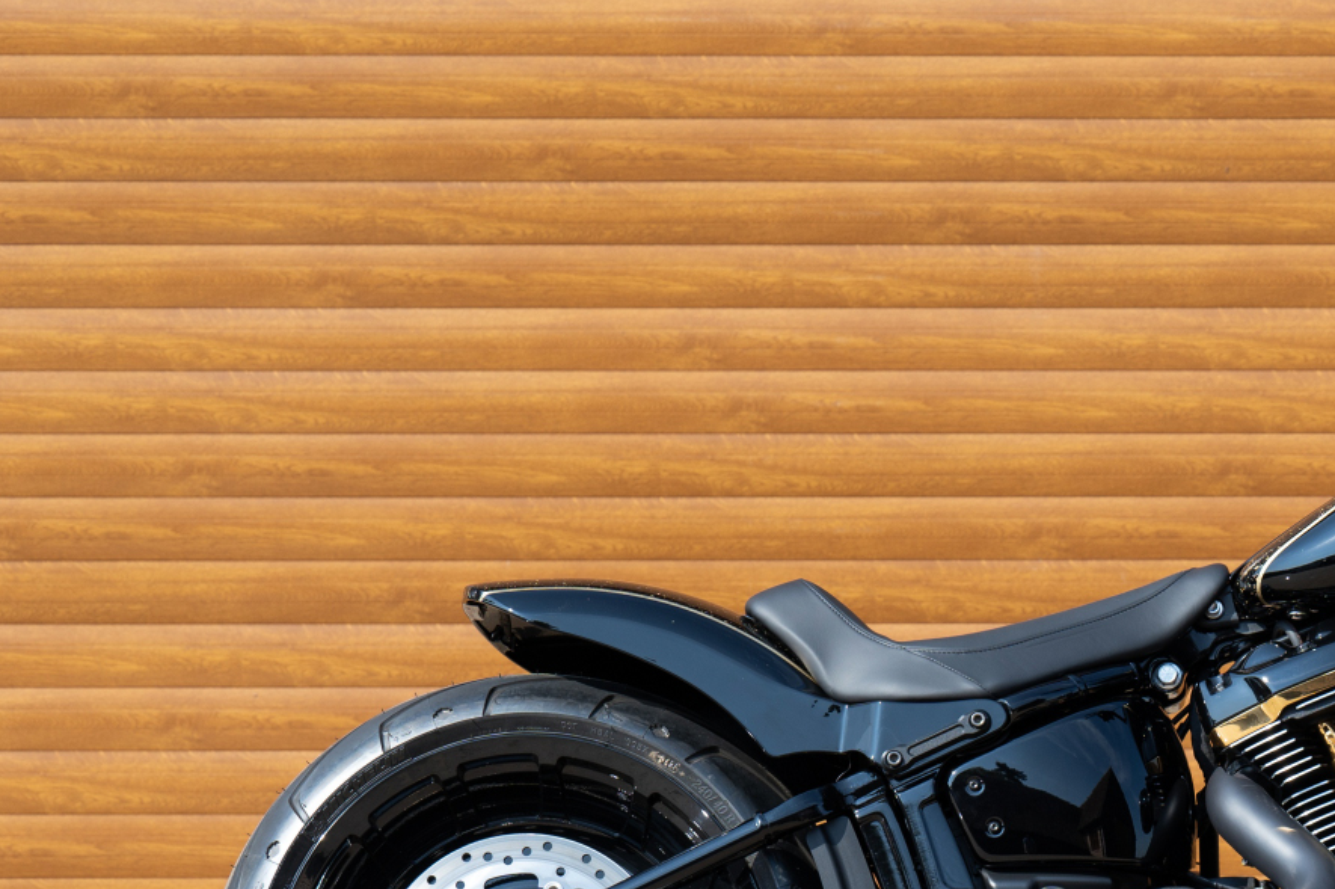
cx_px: 1386
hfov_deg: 9.8
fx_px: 7709
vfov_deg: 6.6
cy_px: 629
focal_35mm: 208
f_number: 5
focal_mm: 92
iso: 100
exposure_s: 1/500
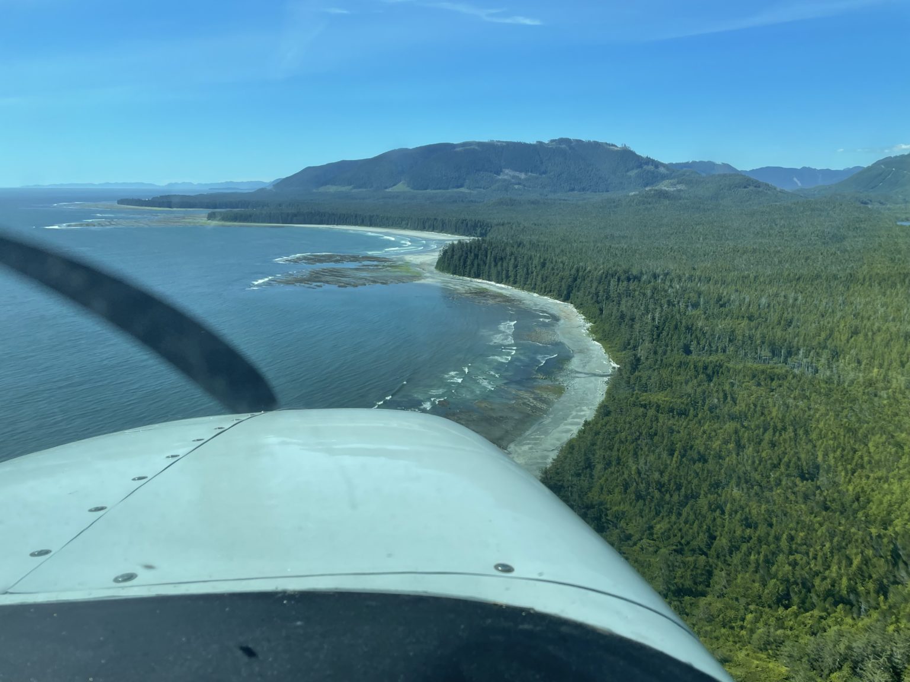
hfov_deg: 67.3
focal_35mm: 26
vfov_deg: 53.1
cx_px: 455
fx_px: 683
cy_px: 341
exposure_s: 1/2959
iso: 32
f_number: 1.6
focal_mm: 4.2
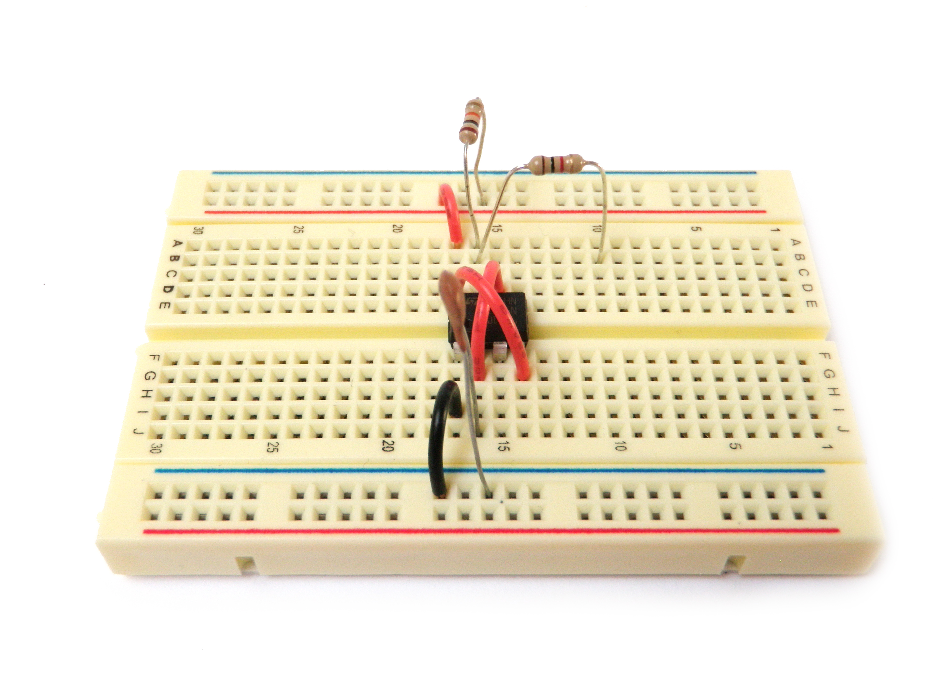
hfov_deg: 49.0
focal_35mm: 38
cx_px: 475
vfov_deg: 37.7
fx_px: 1024
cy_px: 355
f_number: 4.1
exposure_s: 1/40
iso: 160
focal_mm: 6.53
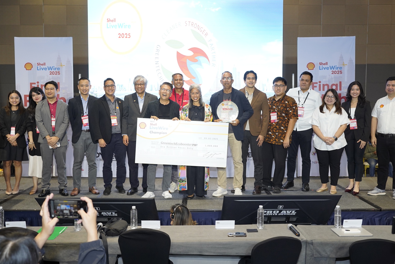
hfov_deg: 51.9
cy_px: 137
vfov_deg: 35.9
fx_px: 406
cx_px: 200
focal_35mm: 37
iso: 2000
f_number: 4.5
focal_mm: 32
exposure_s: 1/125
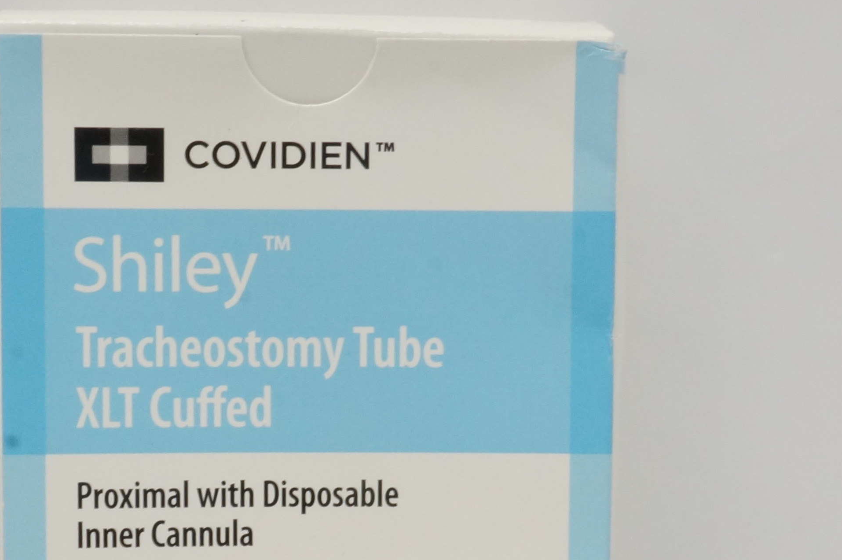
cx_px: 288
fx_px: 1799
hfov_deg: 26.2
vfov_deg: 17.4
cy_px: 519
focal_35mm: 77
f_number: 22
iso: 800
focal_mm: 20
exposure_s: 1/8
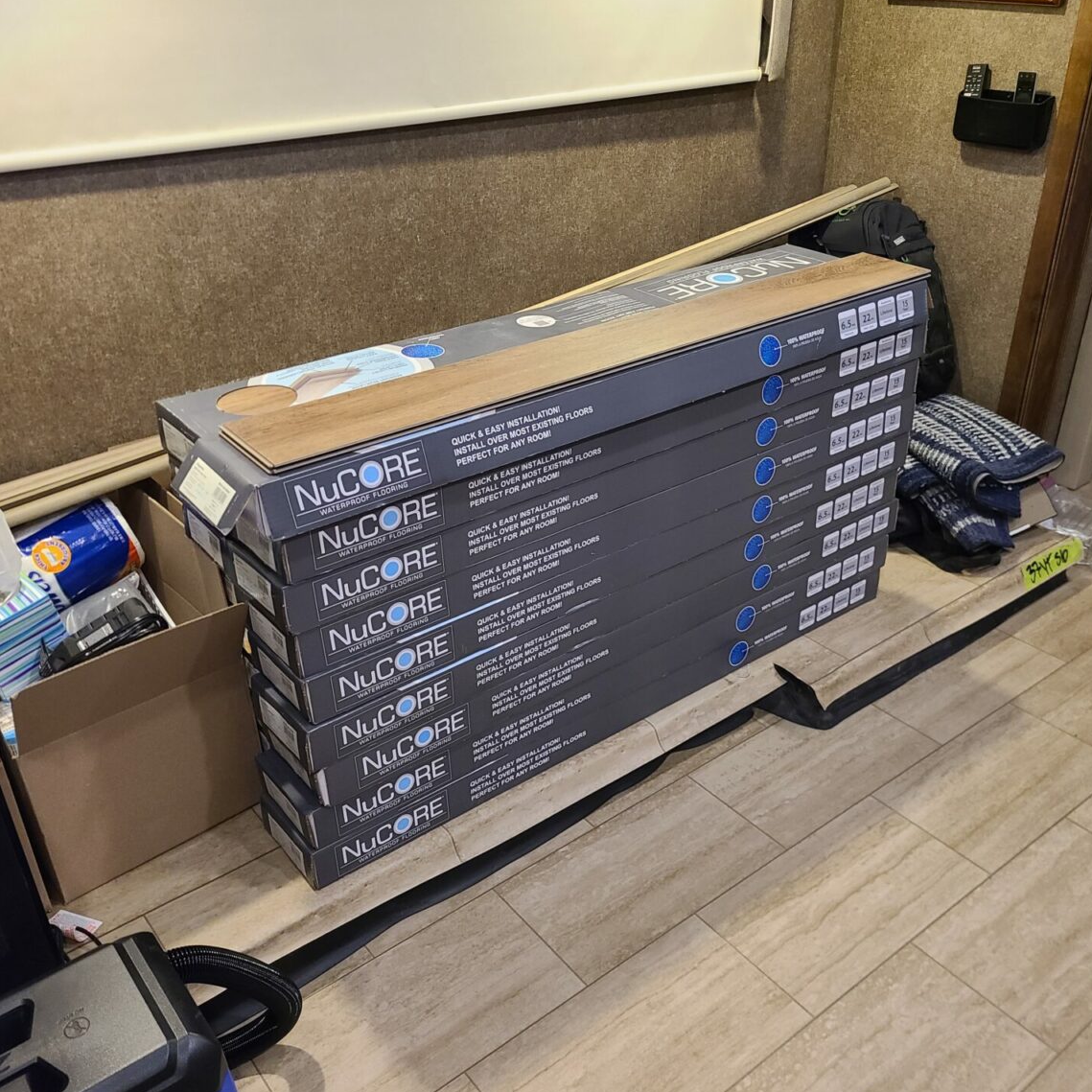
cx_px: 582
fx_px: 1106
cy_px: 546
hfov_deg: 52.5
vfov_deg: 52.5
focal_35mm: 31
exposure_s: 1/40
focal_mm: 5.4
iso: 640
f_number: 1.8
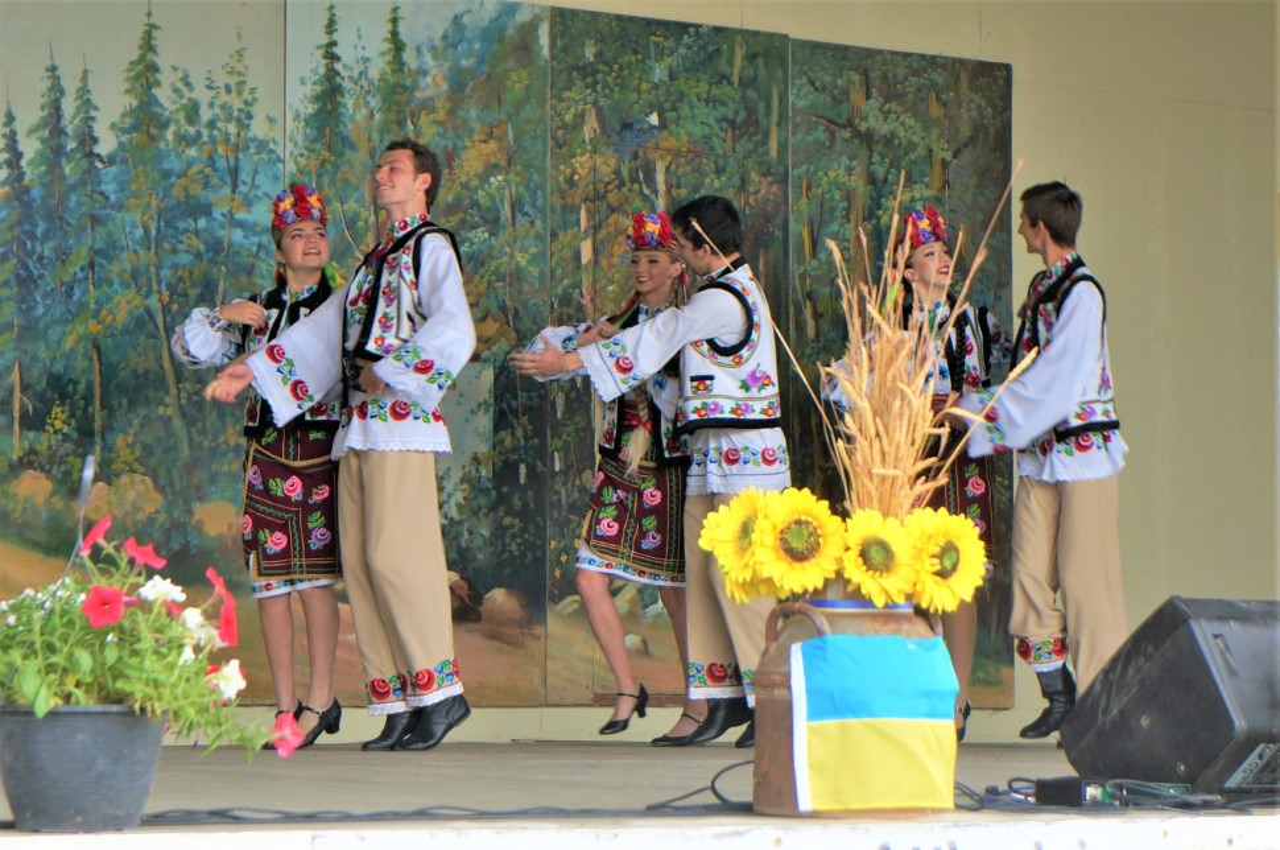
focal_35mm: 82
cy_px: 425
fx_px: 2929
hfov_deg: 24.6
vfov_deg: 16.5
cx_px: 640
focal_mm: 55
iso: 125
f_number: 5.6
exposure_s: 1/100
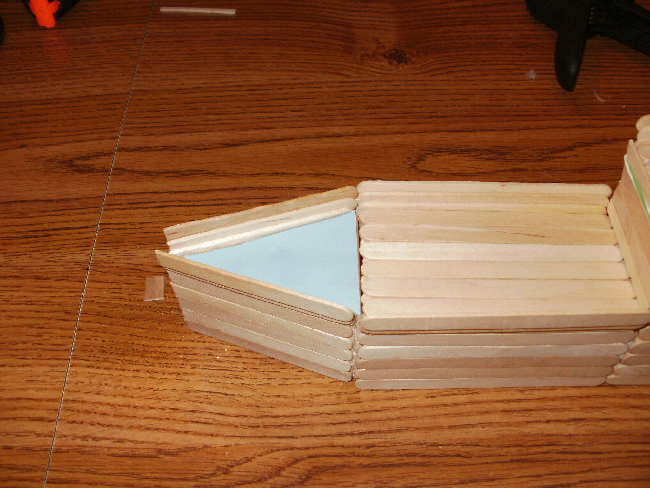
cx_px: 325
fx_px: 676
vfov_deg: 39.7
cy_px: 244
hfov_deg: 51.4
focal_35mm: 36
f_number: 3.5
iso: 100
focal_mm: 6.3
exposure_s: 1/30
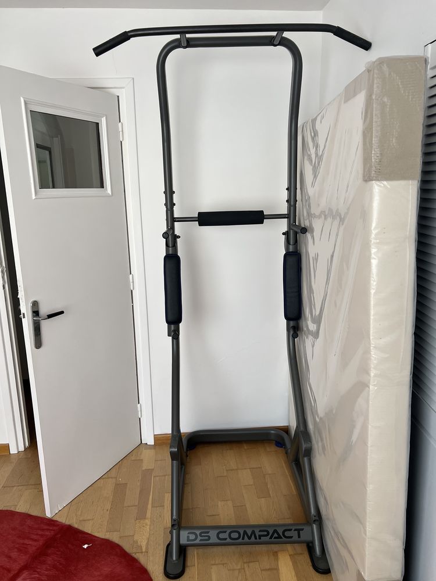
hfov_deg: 53.1
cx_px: 218
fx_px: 437
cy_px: 290
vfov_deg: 67.3
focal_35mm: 26
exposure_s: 1/121
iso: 100
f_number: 1.5
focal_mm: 5.7
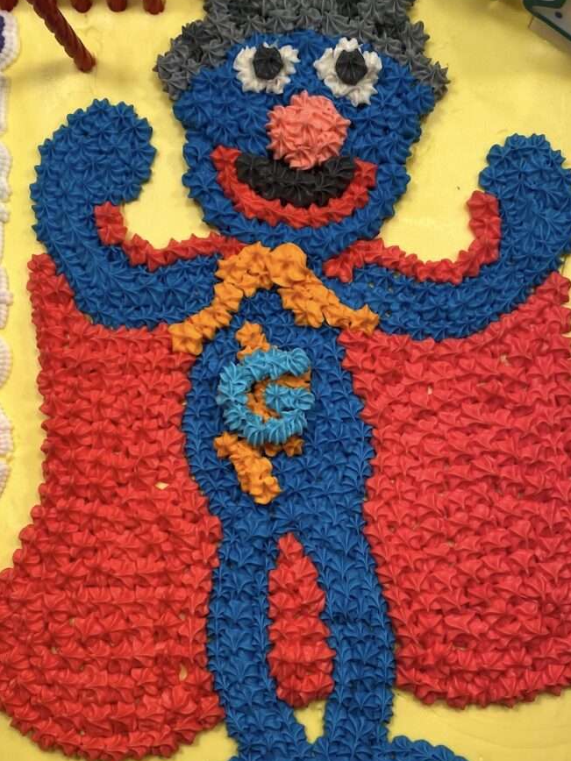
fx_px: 1012
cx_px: 322
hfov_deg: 31.5
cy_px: 395
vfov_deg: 41.2
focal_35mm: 46
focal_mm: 4.25
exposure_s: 1/120
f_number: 1.8
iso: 64
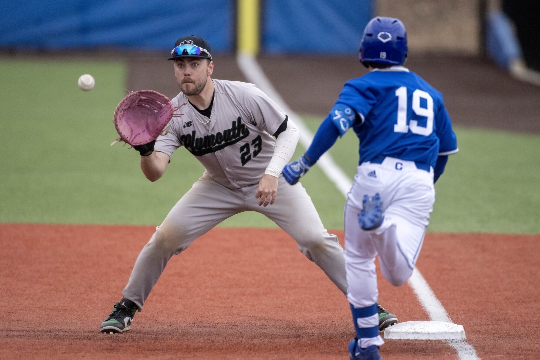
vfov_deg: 2.7
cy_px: 180
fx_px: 7499
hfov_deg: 4.1
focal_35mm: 500
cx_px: 270
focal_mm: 500
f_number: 4
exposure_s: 1/4000
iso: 3200
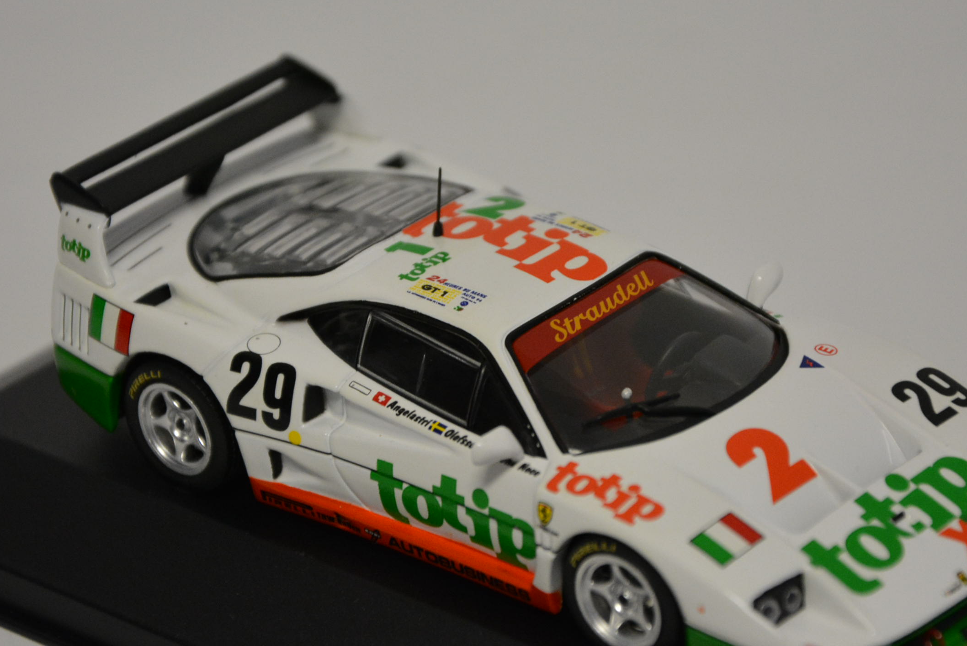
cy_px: 321
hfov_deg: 9.2
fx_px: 5986
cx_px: 542
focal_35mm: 223
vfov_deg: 6.2
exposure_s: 1/100
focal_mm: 105
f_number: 5.6
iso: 1600
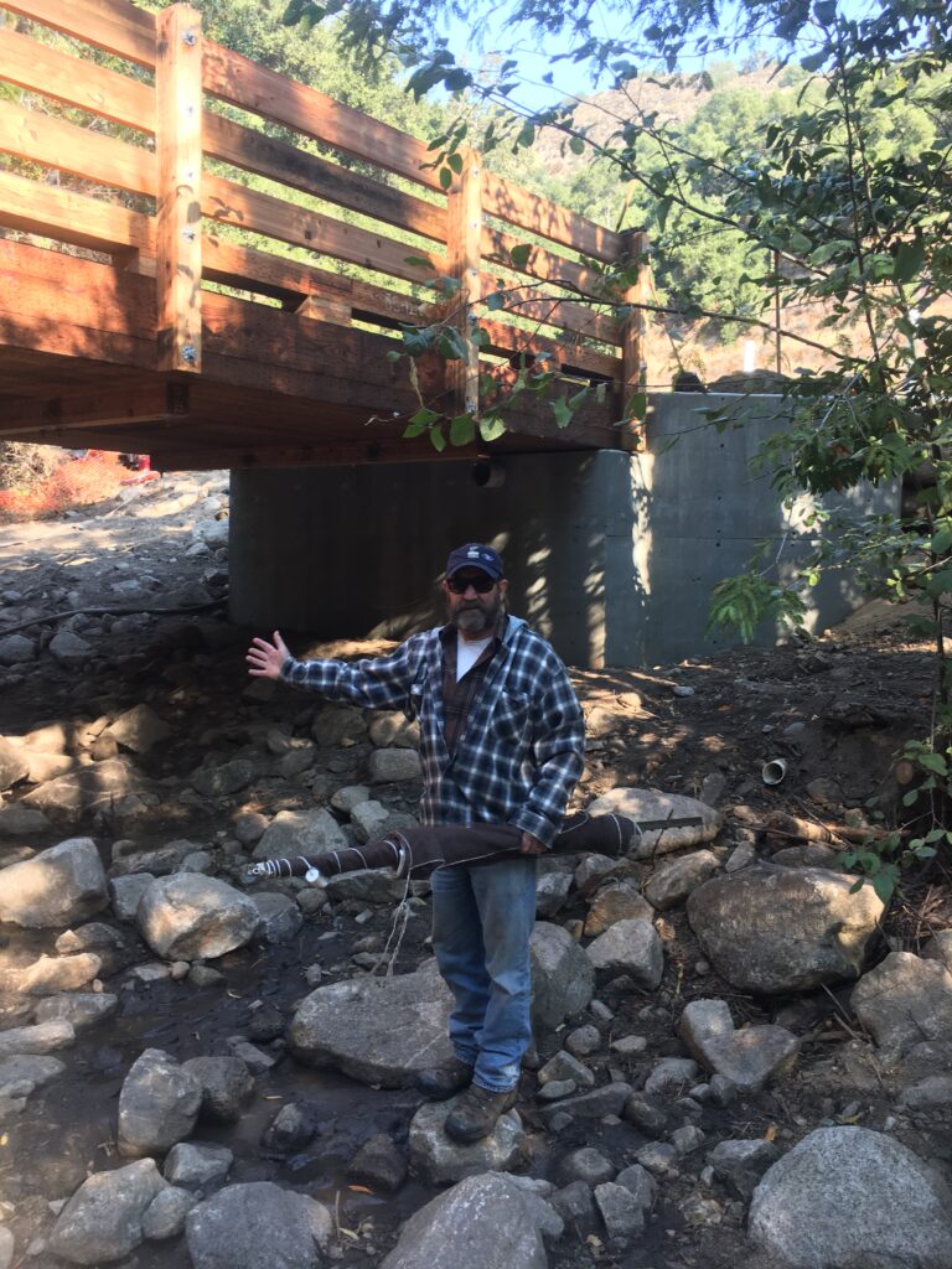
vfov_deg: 61.7
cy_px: 634
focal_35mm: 29
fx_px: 1063
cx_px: 476
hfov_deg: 48.2
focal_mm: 4.15
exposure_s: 1/120
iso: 32
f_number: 2.2
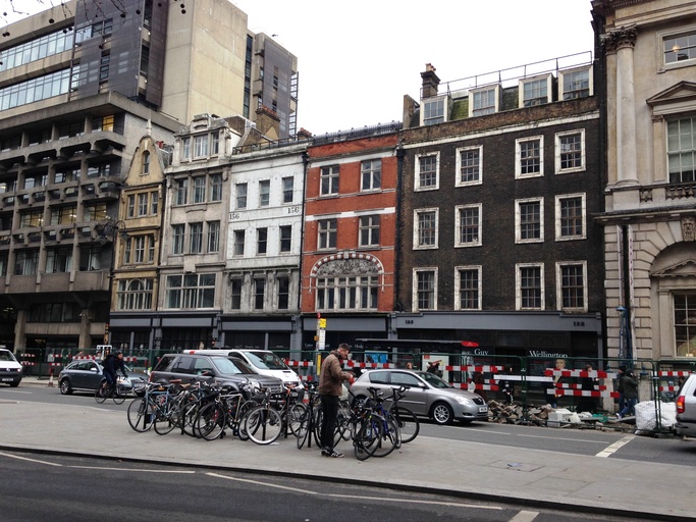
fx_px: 663
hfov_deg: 55.4
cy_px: 261
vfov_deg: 42.9
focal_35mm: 33
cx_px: 348
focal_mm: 4.12
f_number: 2.4
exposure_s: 1/125
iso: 50
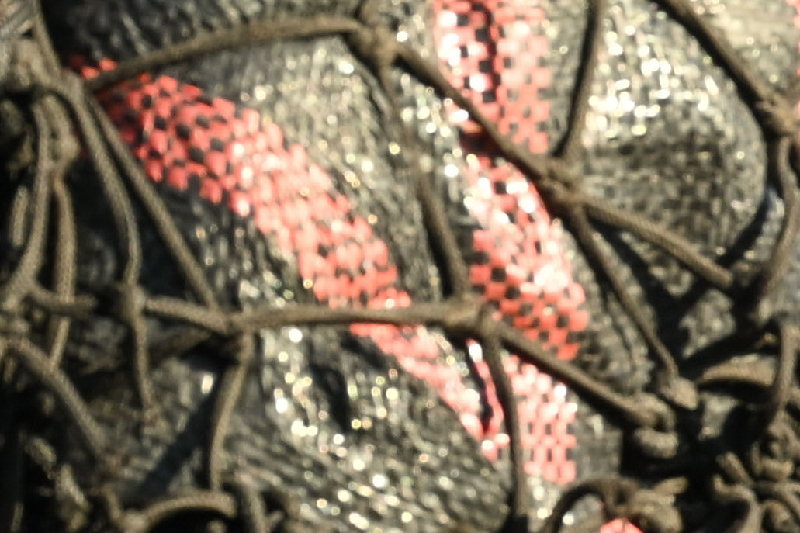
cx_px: 2080
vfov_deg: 3.8
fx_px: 8131
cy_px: 211
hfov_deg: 5.4
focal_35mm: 366
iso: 200
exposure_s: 1/200
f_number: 8
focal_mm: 47
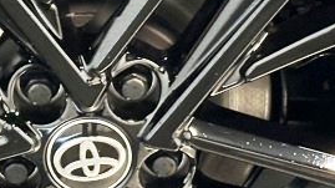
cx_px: 68
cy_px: 131
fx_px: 1767
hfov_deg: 10.8
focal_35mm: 199
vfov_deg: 6.1
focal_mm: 6.86
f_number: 1.78
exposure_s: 1/17
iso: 640
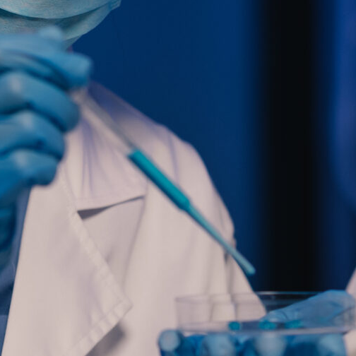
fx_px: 4270
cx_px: 524
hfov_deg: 4.7
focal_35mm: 367
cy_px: 127
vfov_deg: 4.8
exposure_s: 1/160
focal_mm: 85
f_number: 2.8
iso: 200
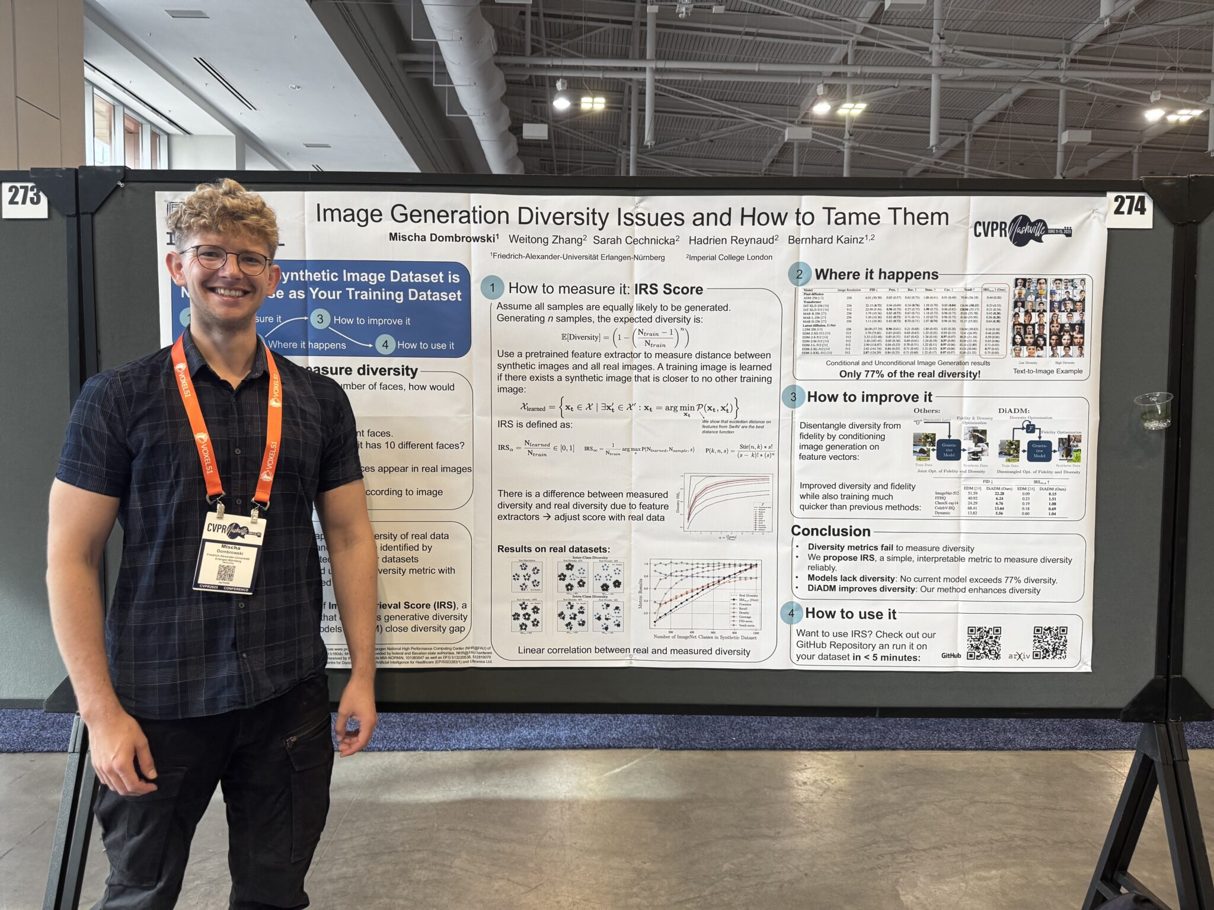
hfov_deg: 71.6
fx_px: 842
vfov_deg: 56.8
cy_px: 455
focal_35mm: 24
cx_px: 607
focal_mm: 6.76
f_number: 1.78
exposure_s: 1/120
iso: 200
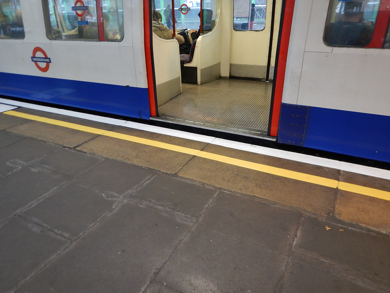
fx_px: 270
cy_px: 146
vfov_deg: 56.8
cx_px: 195
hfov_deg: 71.6
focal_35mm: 24
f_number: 2.8
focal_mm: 4.3
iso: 280
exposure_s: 1/30
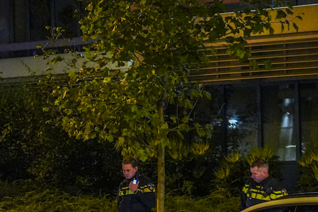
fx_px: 1934
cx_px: -44
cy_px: 133
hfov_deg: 9.3
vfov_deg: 6.3
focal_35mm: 219
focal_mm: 70
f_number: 3.2
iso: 5000
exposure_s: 1/30
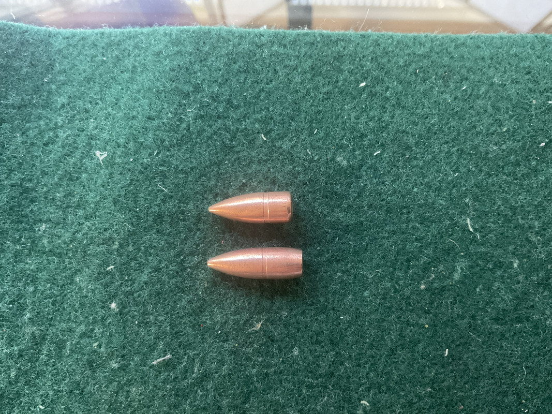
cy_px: 207
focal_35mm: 29
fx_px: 462
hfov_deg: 61.7
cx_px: 276
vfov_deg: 48.2
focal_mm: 3
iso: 400
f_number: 1.8
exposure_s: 1/30
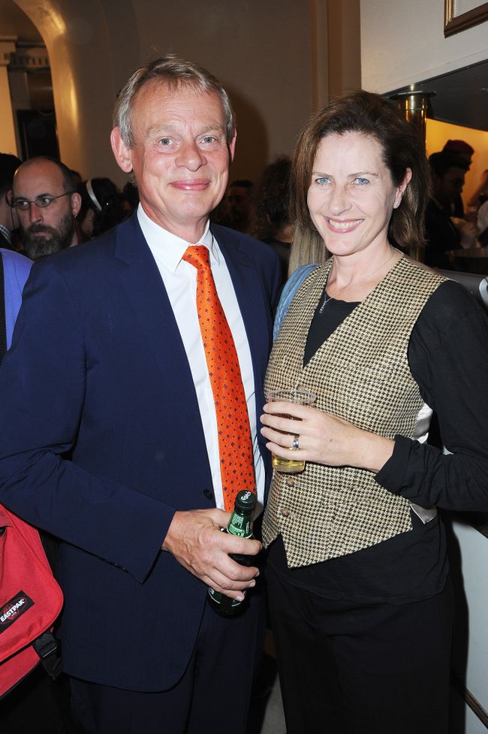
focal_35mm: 32
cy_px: 367
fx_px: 652
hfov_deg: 41.1
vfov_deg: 58.8
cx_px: 244
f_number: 8
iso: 640
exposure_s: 1/60
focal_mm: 32
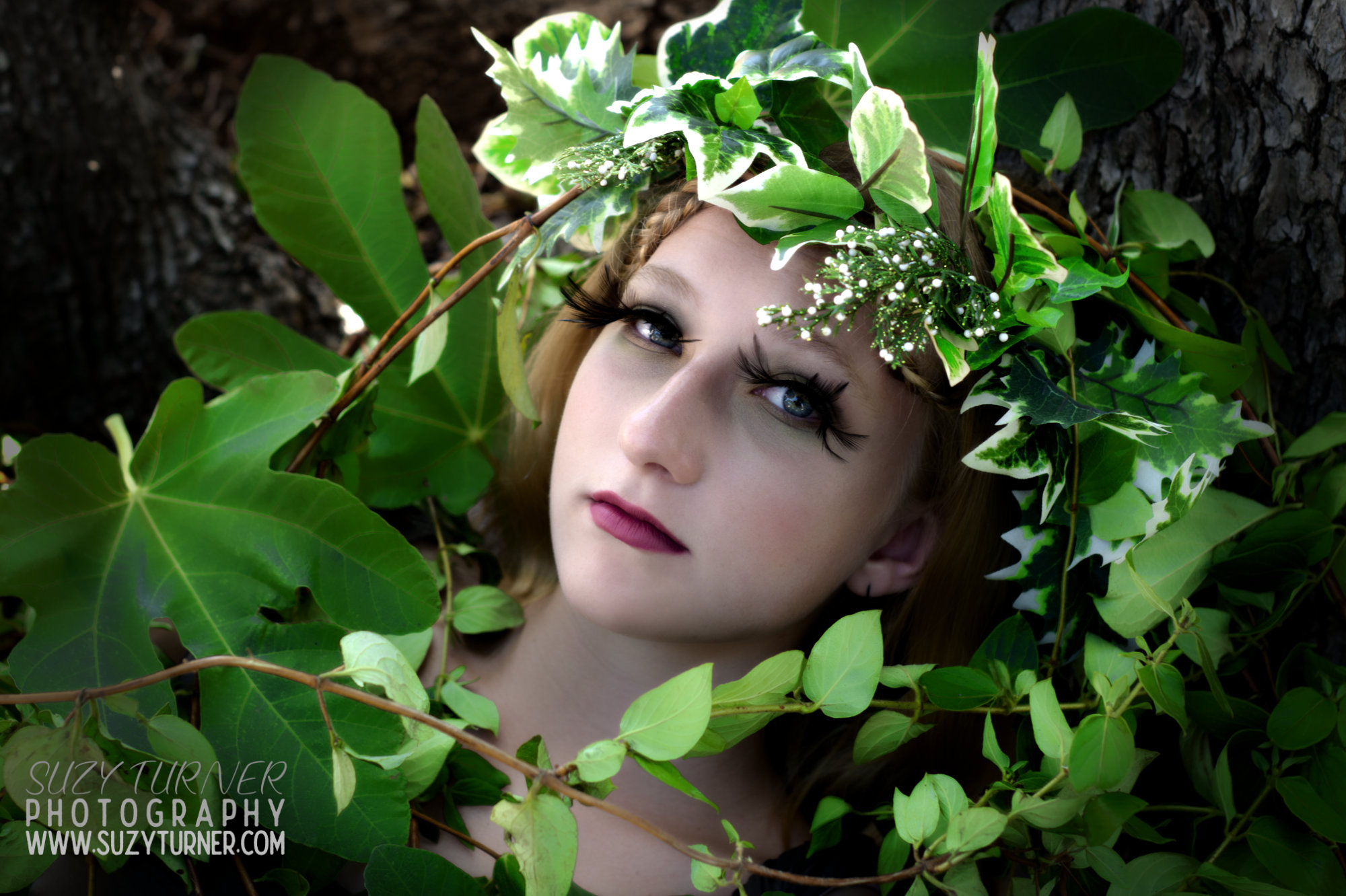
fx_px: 1869
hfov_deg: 39.6
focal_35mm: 50
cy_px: 448
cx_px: 673
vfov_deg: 27.0
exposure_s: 1/100
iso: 250
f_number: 4
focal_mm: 50
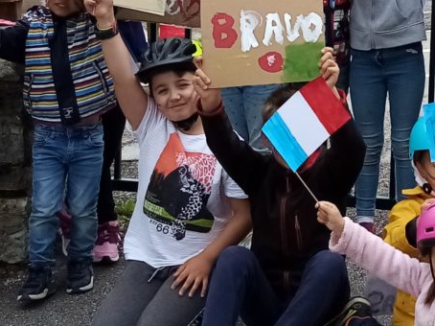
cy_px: 22
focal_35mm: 88
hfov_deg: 21.5
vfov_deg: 16.5
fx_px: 1105
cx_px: 439
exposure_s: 1/721
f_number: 1.8
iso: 108
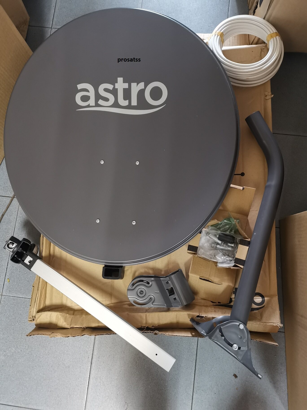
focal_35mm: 27
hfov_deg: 51.4
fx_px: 319
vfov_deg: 65.3
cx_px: 154
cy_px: 205
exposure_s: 1/25
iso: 800
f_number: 1.8
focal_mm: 5.58
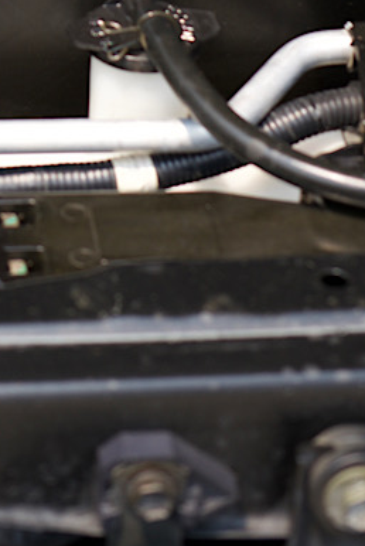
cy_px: -493
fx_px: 2945
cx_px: -265
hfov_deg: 6.9
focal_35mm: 194
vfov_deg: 9.9
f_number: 5
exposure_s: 1/50
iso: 100
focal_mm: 50
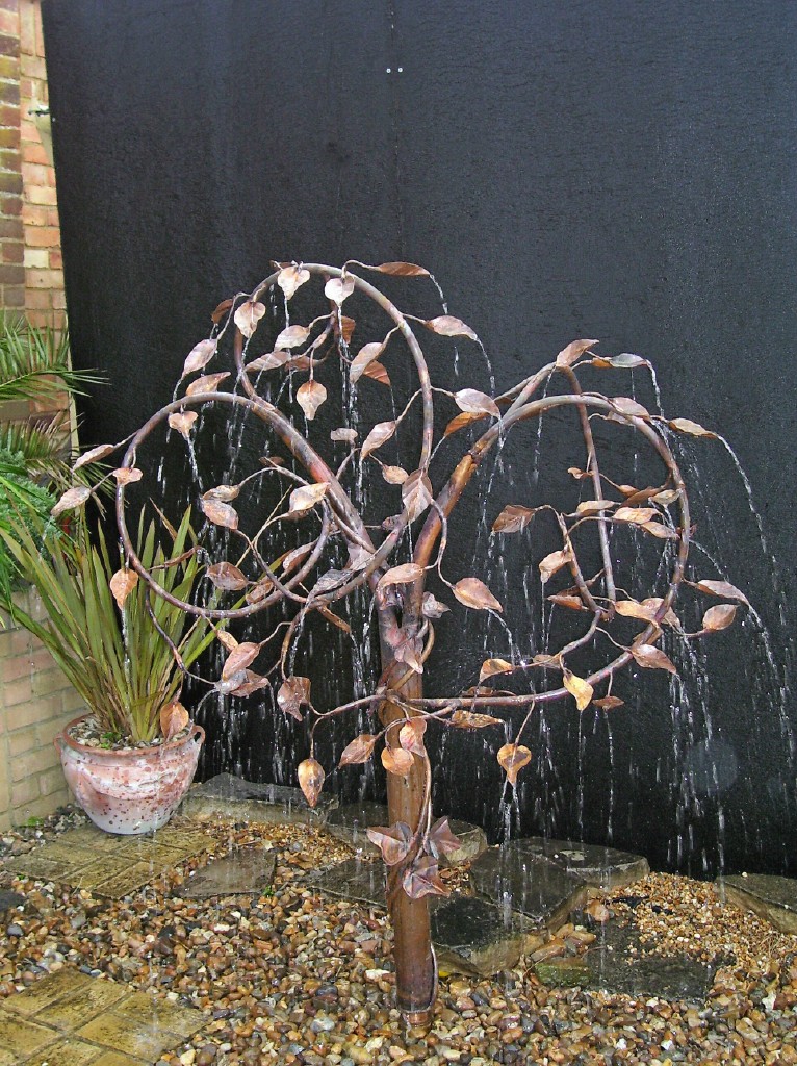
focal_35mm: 42
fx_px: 1292
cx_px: 398
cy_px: 533
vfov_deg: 44.8
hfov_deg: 34.3
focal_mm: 7
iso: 80
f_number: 3
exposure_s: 1/60
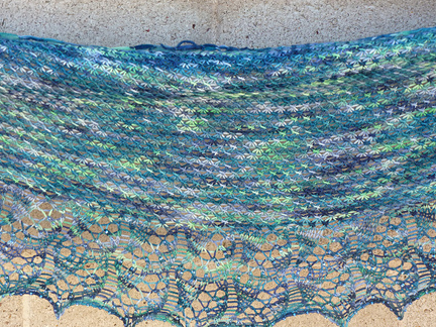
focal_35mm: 88
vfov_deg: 16.8
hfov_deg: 22.3
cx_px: 214
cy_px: 176
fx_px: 1108
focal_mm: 13.6
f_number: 4.7
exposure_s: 1/60
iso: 200
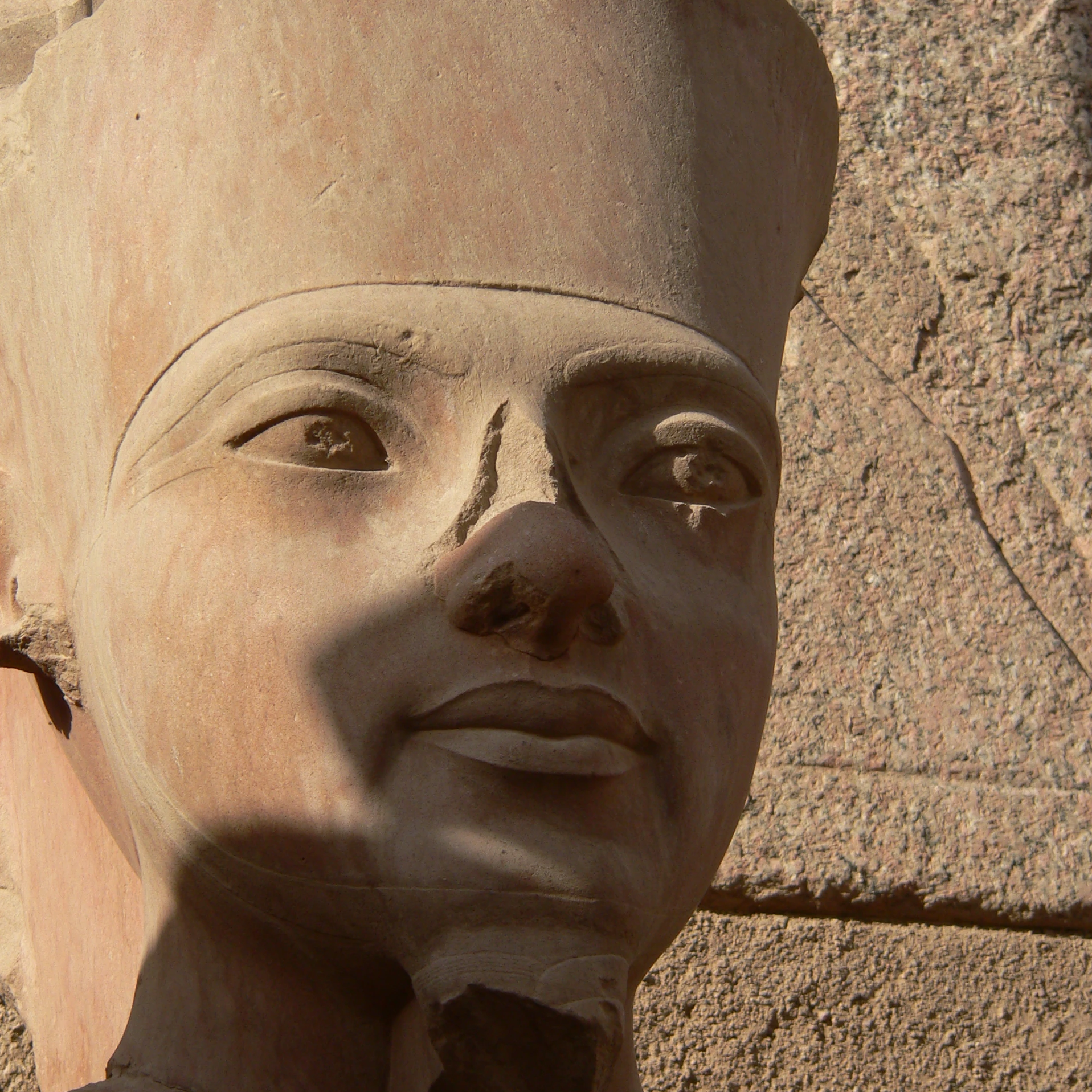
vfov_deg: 7.2
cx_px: 546
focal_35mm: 242
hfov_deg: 7.2
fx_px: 8637
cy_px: 538
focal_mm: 34.1
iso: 80
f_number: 4.6
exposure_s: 1/500
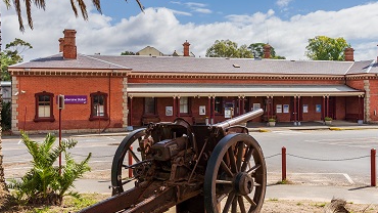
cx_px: 192
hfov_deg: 49.4
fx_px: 411
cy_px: 143
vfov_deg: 28.8
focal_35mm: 41
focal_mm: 29
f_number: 8
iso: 100
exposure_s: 1/250
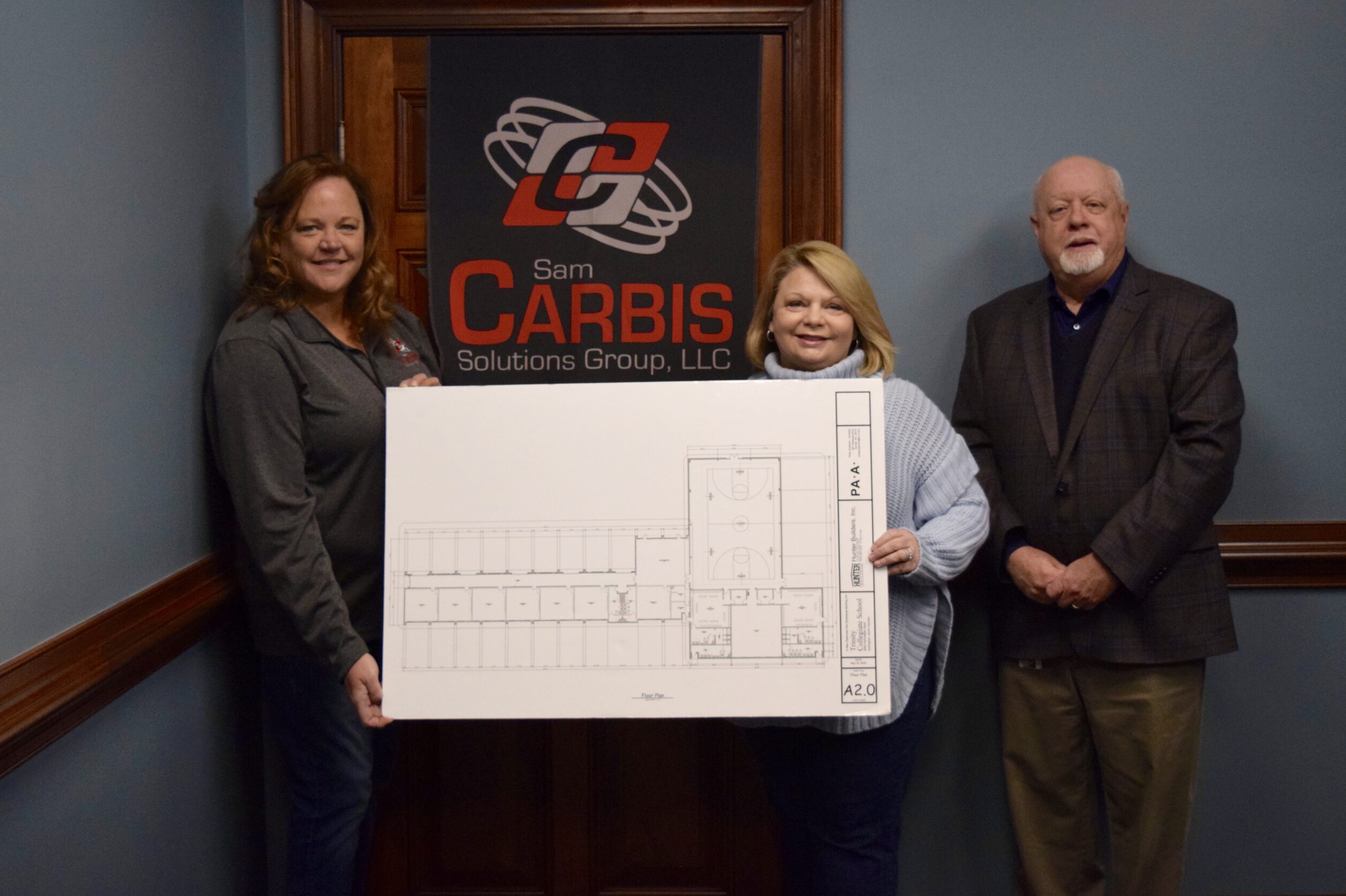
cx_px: 682
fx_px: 1776
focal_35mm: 48
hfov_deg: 41.5
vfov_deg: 28.3
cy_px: 450
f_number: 4.2
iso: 2800
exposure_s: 1/500
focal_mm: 31
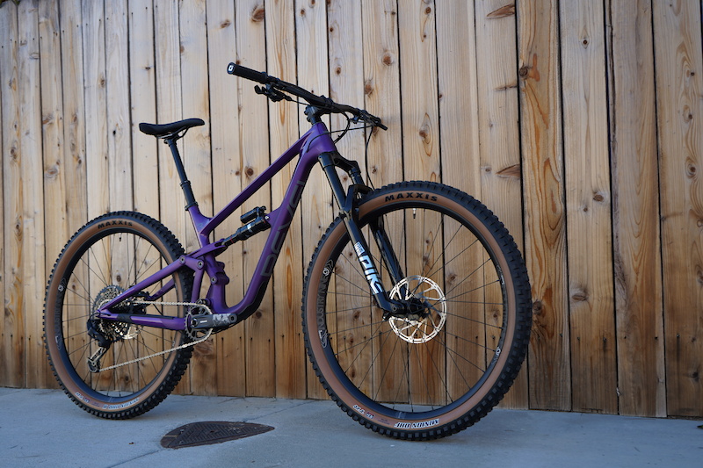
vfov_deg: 31.9
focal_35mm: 42
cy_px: 234
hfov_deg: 46.4
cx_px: 352
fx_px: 820
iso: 100
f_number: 4.5
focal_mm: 42
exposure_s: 1/160
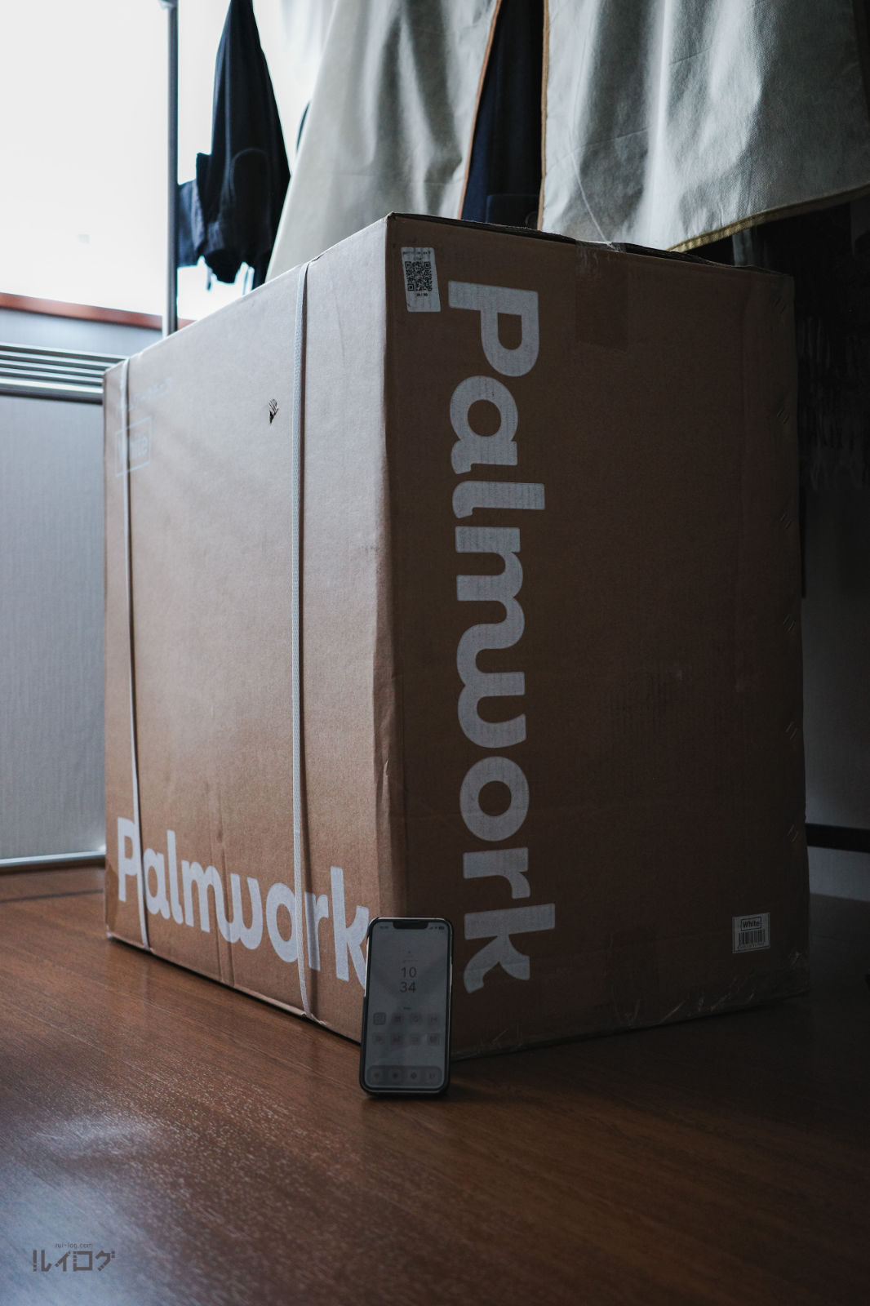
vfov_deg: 48.5
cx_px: 435
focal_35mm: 40
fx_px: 1451
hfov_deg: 33.4
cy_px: 653
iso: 800
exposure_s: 1/30
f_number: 2.8
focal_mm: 26
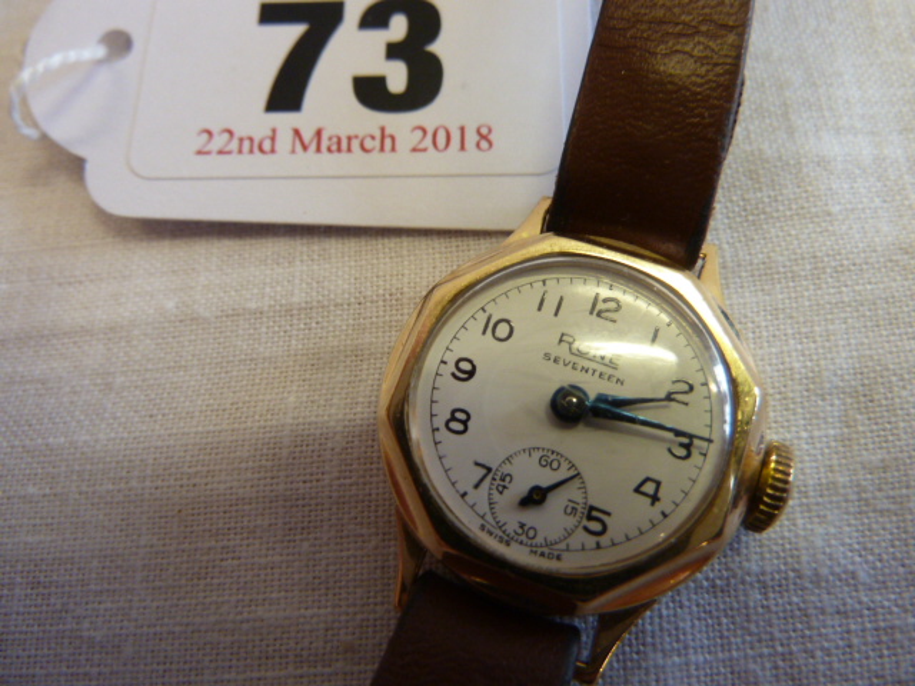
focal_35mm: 25
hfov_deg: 69.4
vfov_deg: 54.9
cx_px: 458
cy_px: 343
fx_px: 661
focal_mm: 4.1
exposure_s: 1/30
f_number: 3.3
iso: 250
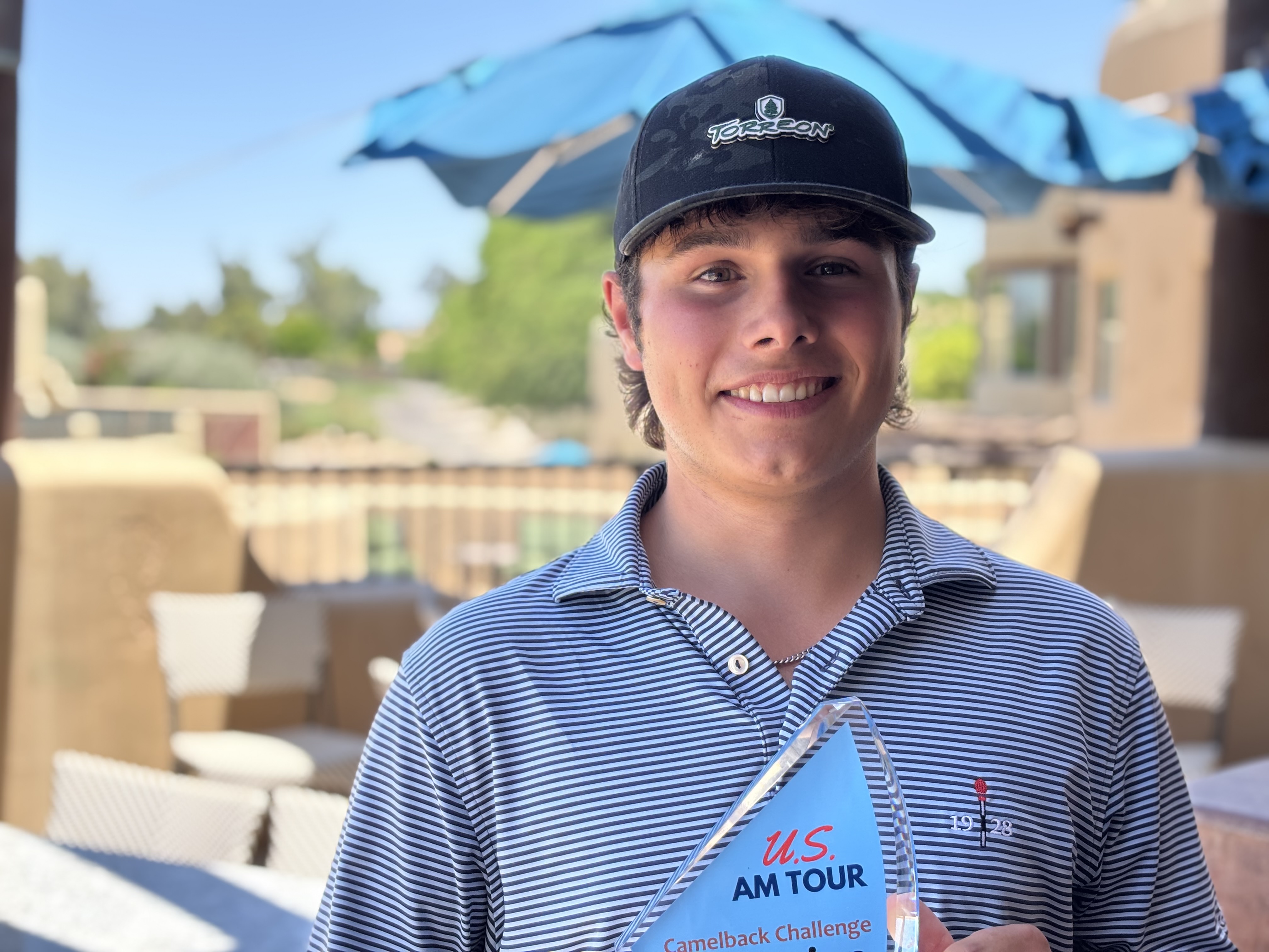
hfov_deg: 36.8
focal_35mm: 52
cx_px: 634
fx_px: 1906
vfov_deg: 28.0
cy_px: 476
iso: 32
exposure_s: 1/520
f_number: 1.6
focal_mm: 5.96
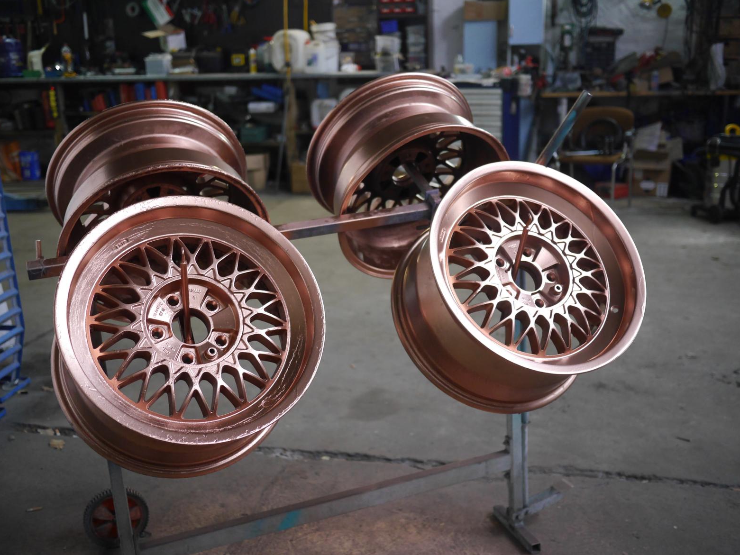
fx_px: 877
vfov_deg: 35.1
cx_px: 377
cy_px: 275
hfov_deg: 45.8
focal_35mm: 41
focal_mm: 20
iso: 800
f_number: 1.7
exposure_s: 1/40
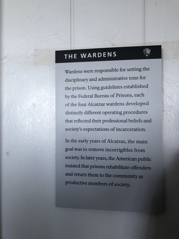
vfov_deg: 63.4
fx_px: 193
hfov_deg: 49.7
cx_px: 90
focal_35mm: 28
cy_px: 120
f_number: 1.8
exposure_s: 1/31
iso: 25
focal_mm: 4
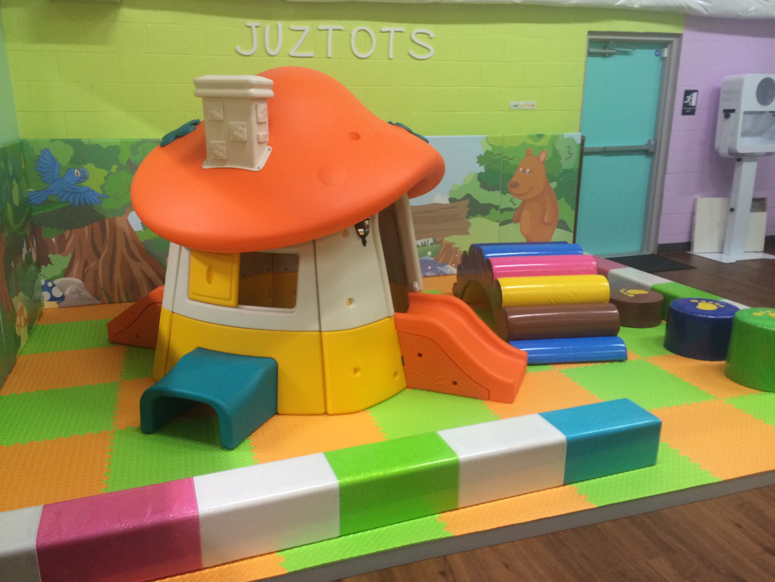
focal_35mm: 29
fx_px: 649
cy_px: 291
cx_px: 388
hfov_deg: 61.7
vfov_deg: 48.2
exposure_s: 1/30
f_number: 2.2
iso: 160
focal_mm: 4.15
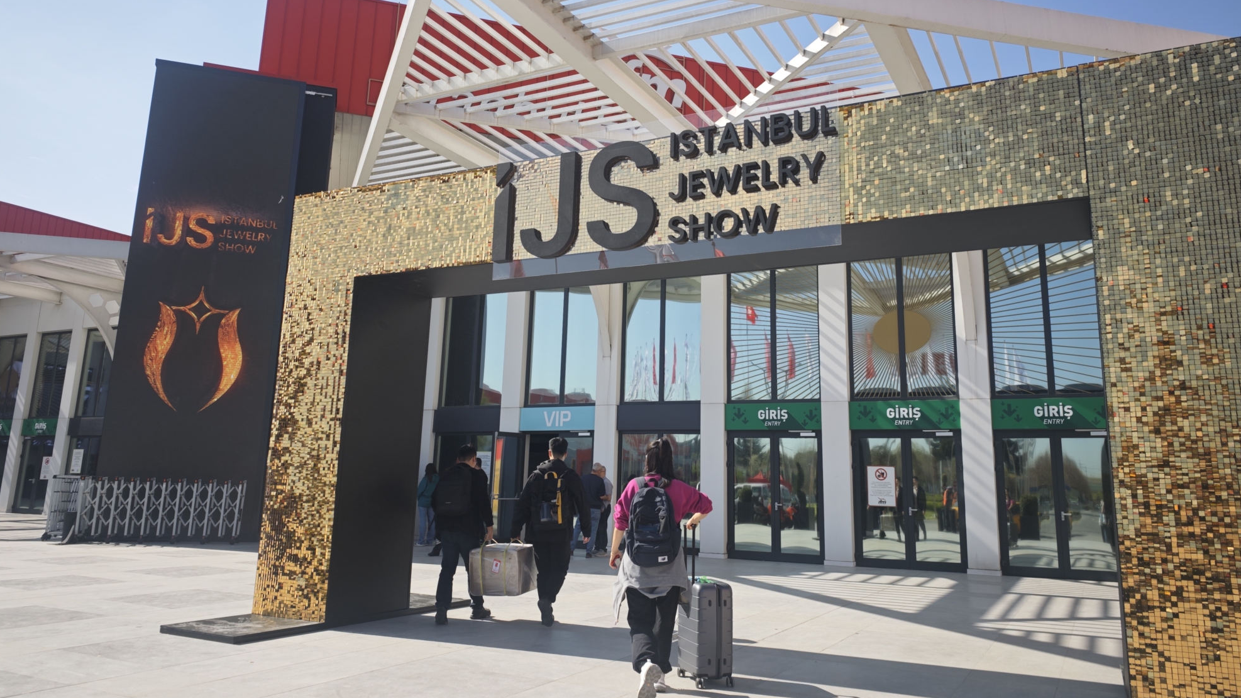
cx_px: 640
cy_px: 280
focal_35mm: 26
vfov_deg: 44.2
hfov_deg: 71.9
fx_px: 855
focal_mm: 6.68
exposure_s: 1/1122
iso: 50
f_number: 2
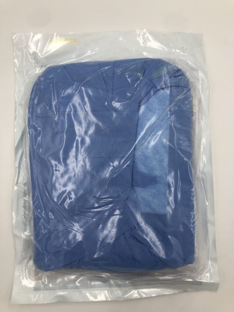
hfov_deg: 49.7
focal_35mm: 28
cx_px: 117
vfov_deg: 63.4
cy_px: 156
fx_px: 252
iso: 32
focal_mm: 3.99
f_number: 1.8
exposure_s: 1/120
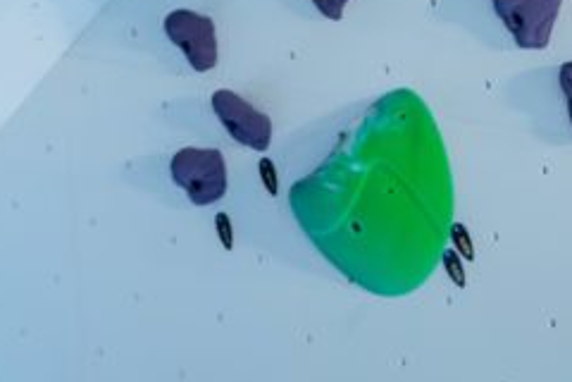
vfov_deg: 6.0
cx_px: 543
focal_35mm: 225
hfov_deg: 9.1
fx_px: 3575
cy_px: -364
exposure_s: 1/320
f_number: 5
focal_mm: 55
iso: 5000
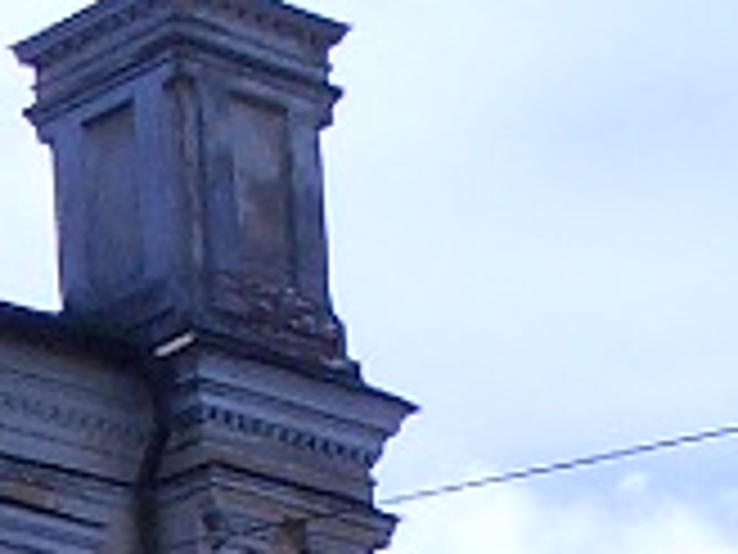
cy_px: 1031
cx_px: 63
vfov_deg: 5.3
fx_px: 5842
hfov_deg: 7.2
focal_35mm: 274
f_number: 4.3
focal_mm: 5.8
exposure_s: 1/640
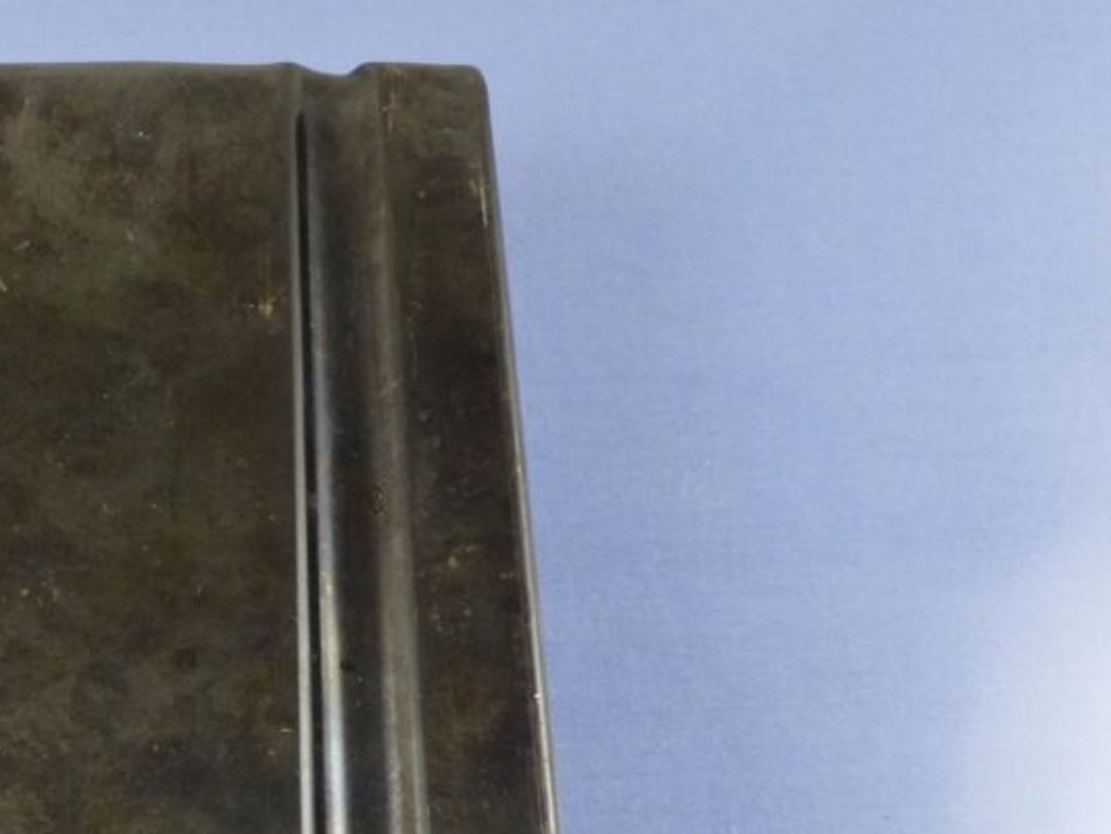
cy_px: 621
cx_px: 90
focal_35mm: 48
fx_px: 1541
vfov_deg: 29.8
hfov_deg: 36.9
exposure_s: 1/60
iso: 200
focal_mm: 4.5
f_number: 2.8
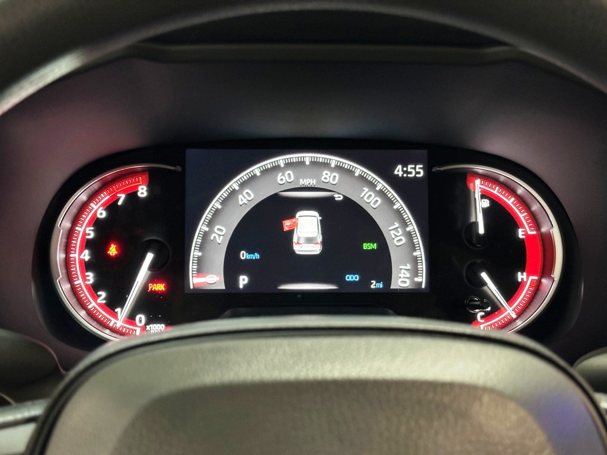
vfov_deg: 30.3
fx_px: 842
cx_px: 304
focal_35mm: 48
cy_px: 228
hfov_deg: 39.7
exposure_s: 1/30
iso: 640
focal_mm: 6.86
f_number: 1.78
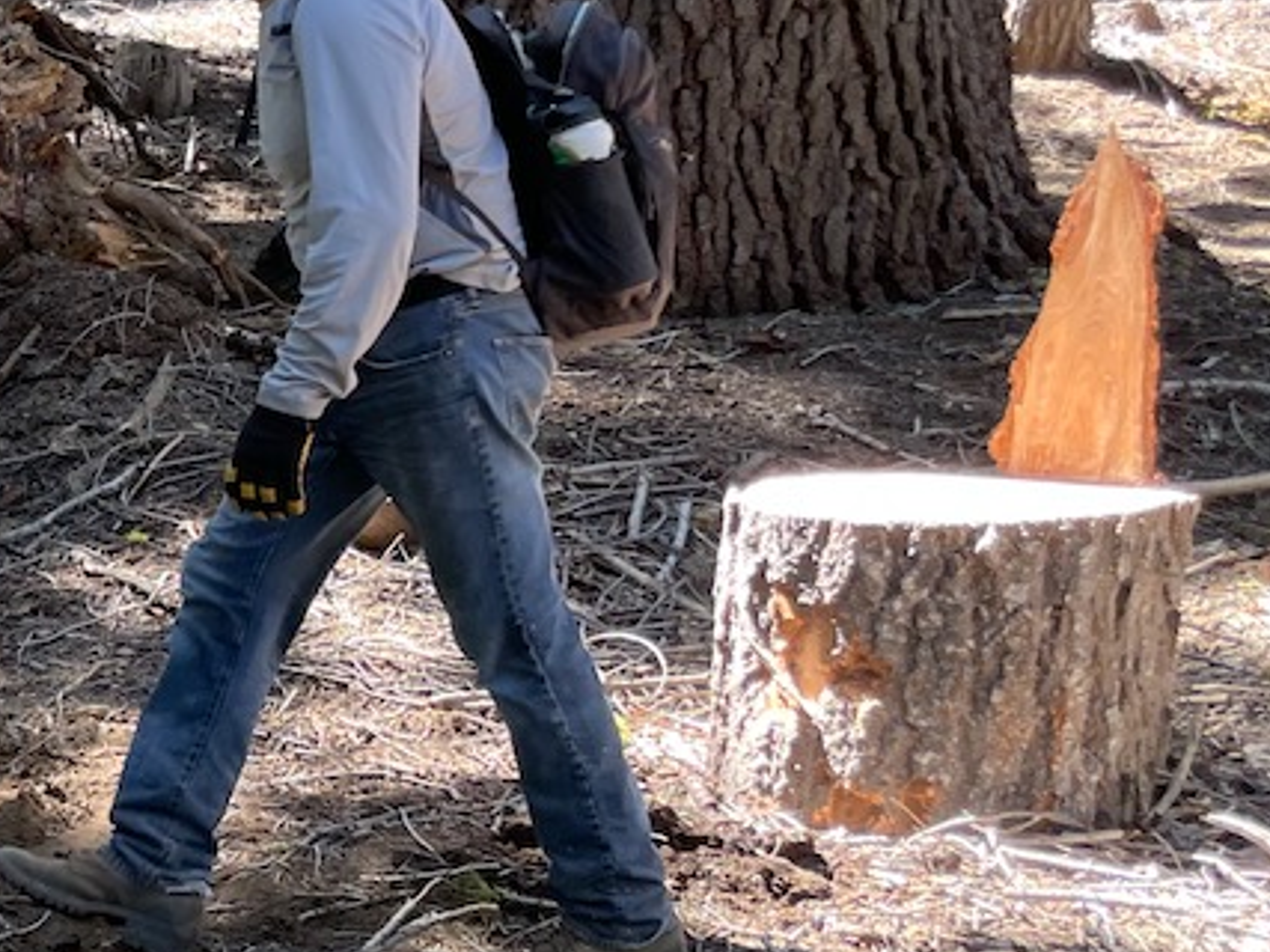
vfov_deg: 18.9
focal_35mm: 78
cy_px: 422
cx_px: -568
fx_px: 2861
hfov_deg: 21.5
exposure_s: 1/121
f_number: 1.6
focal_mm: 4.2
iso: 40
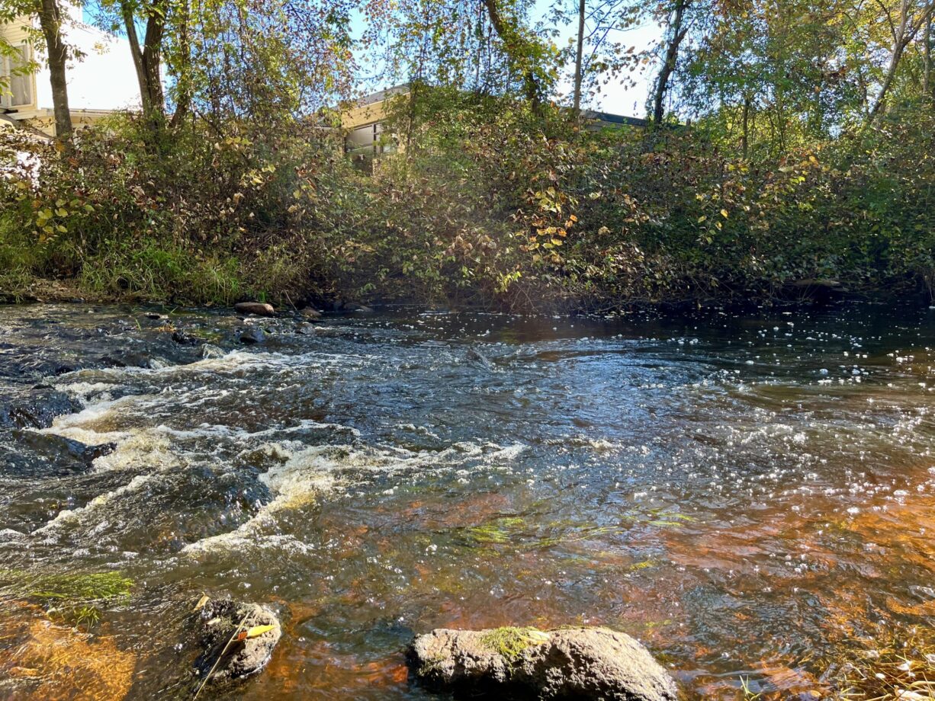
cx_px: 468
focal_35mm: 26
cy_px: 350
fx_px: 702
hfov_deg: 67.3
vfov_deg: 53.1
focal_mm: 5.1
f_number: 1.6
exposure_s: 1/233
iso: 50
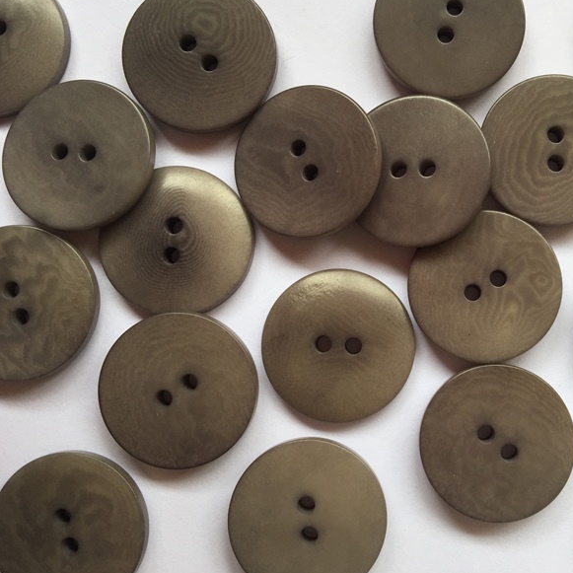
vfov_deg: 46.0
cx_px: 401
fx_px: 674
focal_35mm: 36
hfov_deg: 45.0
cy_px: 274
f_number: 2.2
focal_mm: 4.15
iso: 32
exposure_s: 1/50
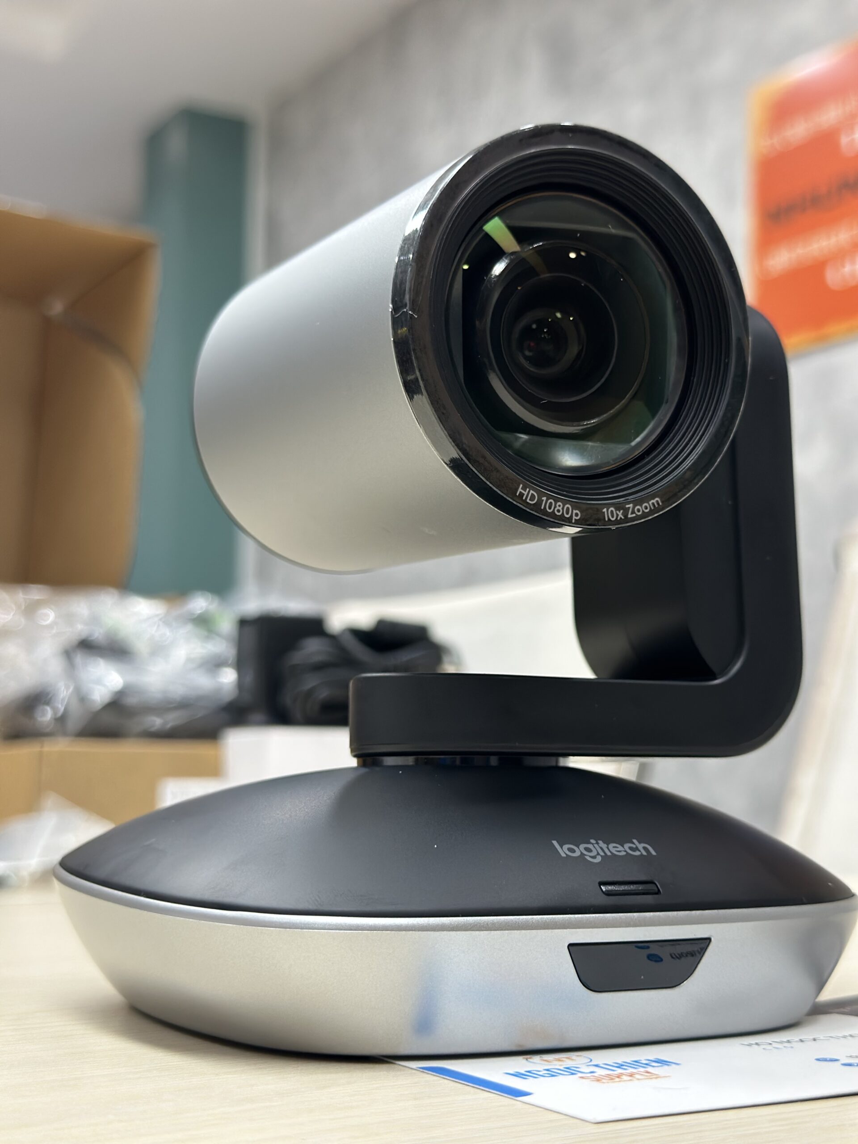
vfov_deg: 39.7
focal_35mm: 48
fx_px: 1586
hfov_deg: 30.3
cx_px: 429
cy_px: 572
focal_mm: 6.86
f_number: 1.78
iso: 160
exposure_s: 1/100
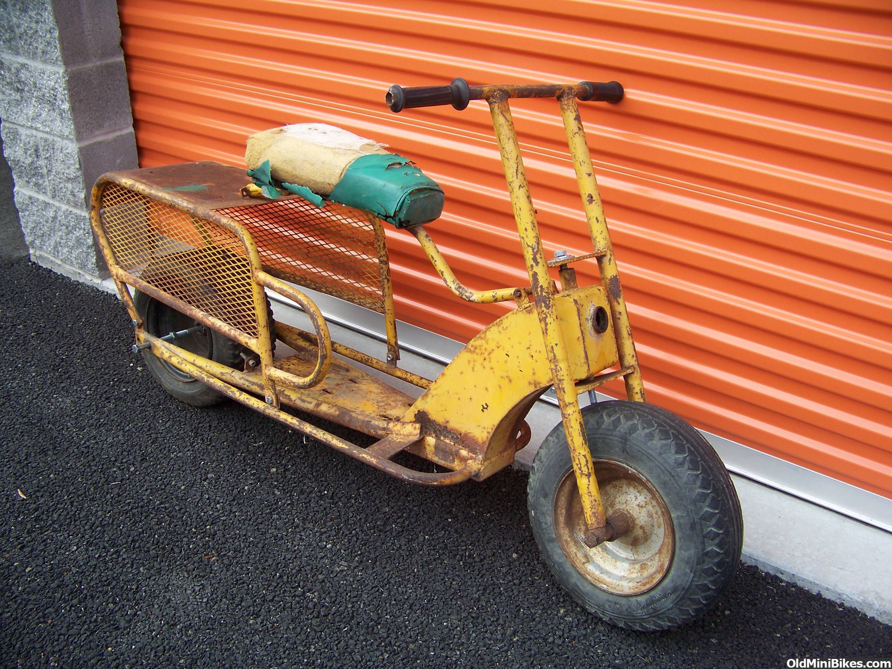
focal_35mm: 36
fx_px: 928
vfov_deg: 39.7
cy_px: 334
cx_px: 446
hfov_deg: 51.4
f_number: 2.8
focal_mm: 5.85
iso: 64
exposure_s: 1/100
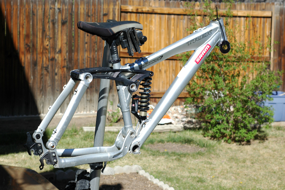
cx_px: 142
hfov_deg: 27.0
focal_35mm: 75
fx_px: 593
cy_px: 95
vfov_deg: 18.2
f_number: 8
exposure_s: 1/640
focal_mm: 50
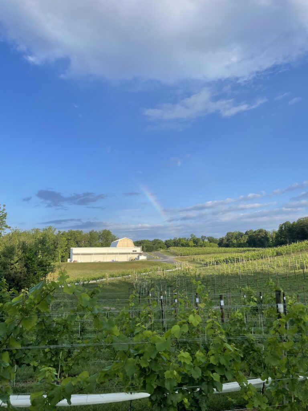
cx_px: 154
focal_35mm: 26
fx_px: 308
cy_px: 206
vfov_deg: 67.3
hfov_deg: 53.1
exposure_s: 1/2174
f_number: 1.6
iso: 32
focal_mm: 4.2
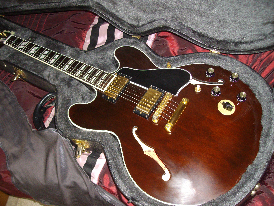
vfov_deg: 39.7
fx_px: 285
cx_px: 137
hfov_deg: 51.4
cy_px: 103
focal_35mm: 36
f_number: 2.7
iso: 160
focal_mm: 6
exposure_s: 1/50
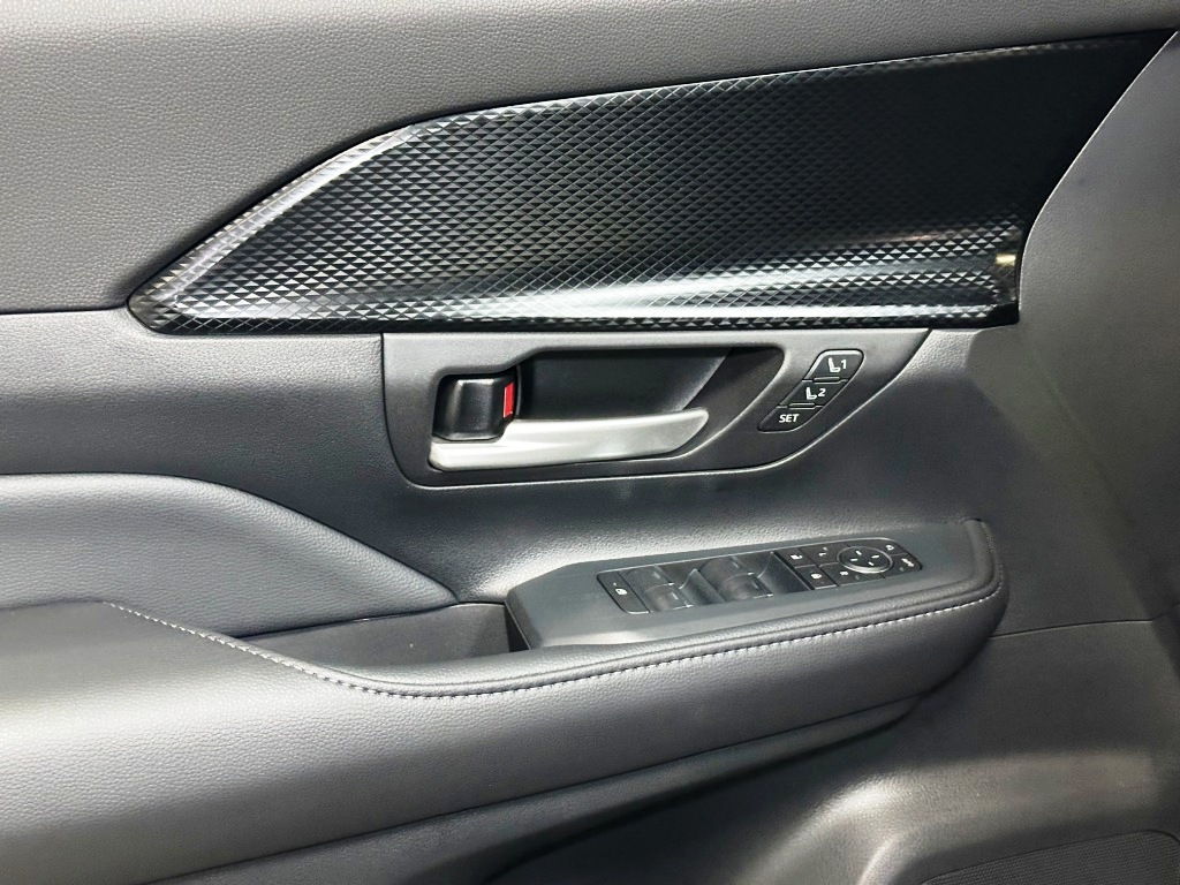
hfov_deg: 39.7
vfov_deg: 30.3
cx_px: 590
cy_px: 442
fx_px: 1636
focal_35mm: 48
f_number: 1.78
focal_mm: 6.86
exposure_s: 1/30
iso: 640
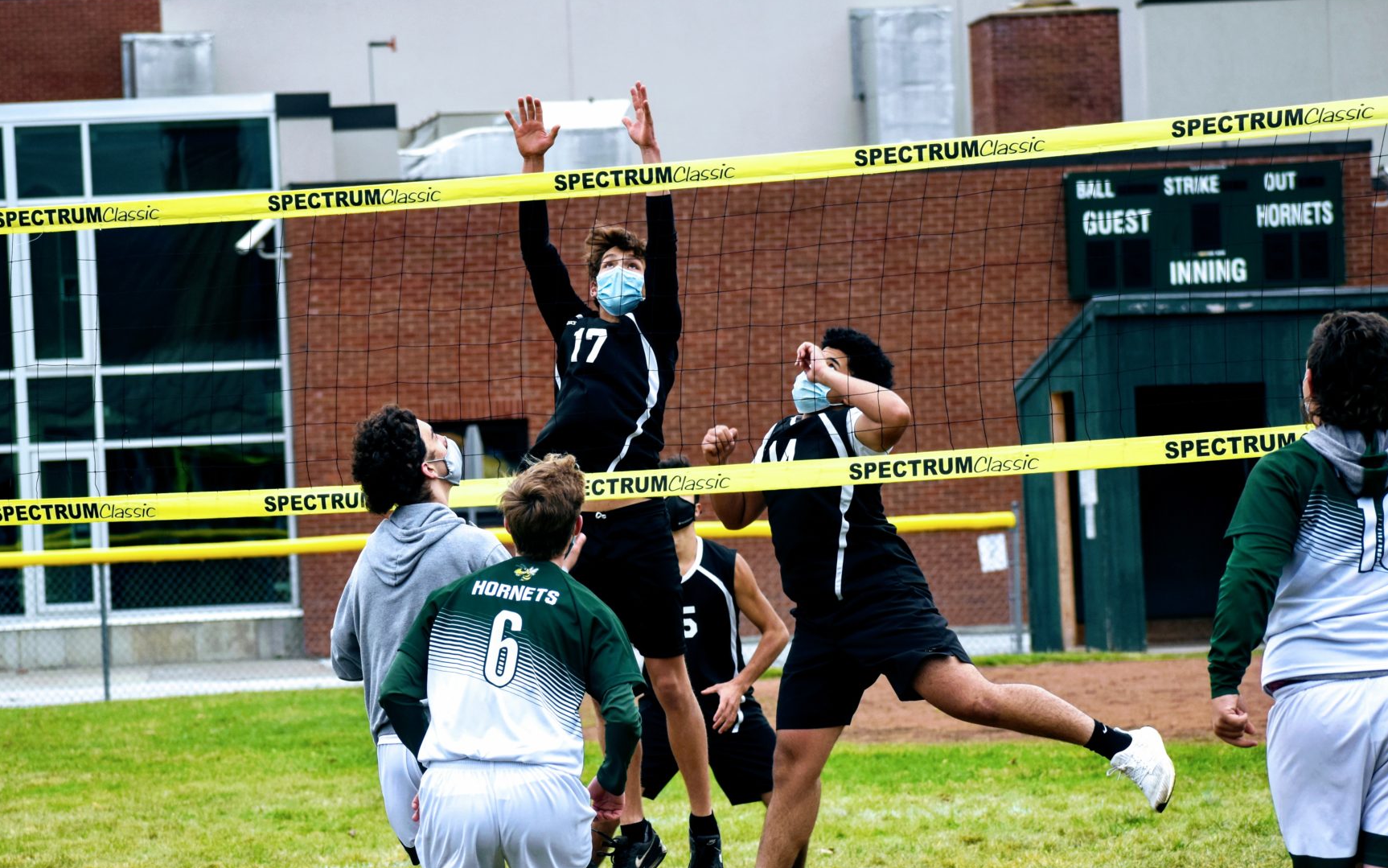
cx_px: 640
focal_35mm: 185
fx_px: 6999
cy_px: 531
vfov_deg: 7.1
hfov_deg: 11.3
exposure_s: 1/1000
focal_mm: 102
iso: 450
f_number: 4.8
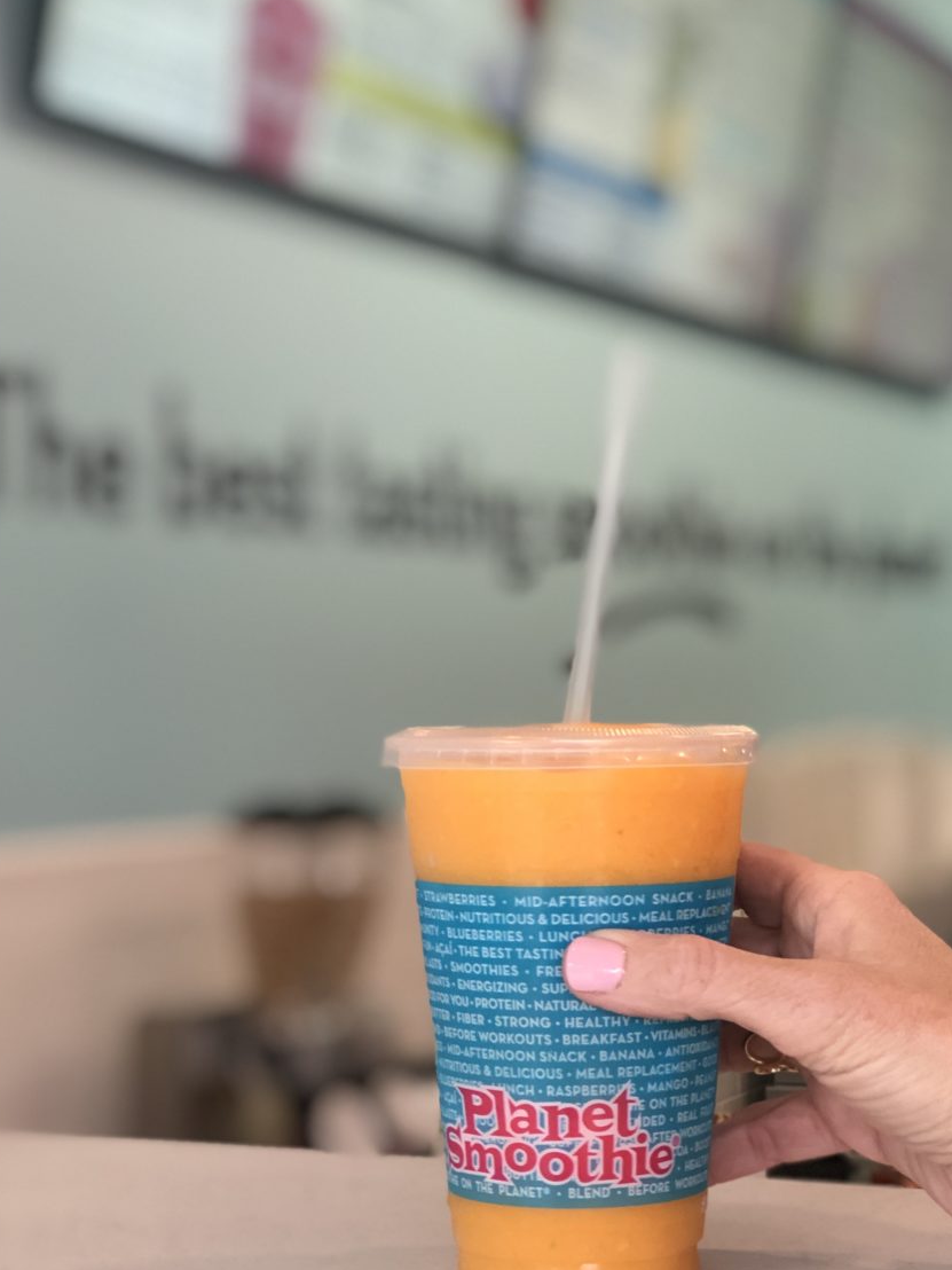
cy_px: 577
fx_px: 2897
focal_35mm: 79
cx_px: 569
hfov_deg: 18.6
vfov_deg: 24.7
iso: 64
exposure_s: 1/30
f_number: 2.8
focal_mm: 6.6
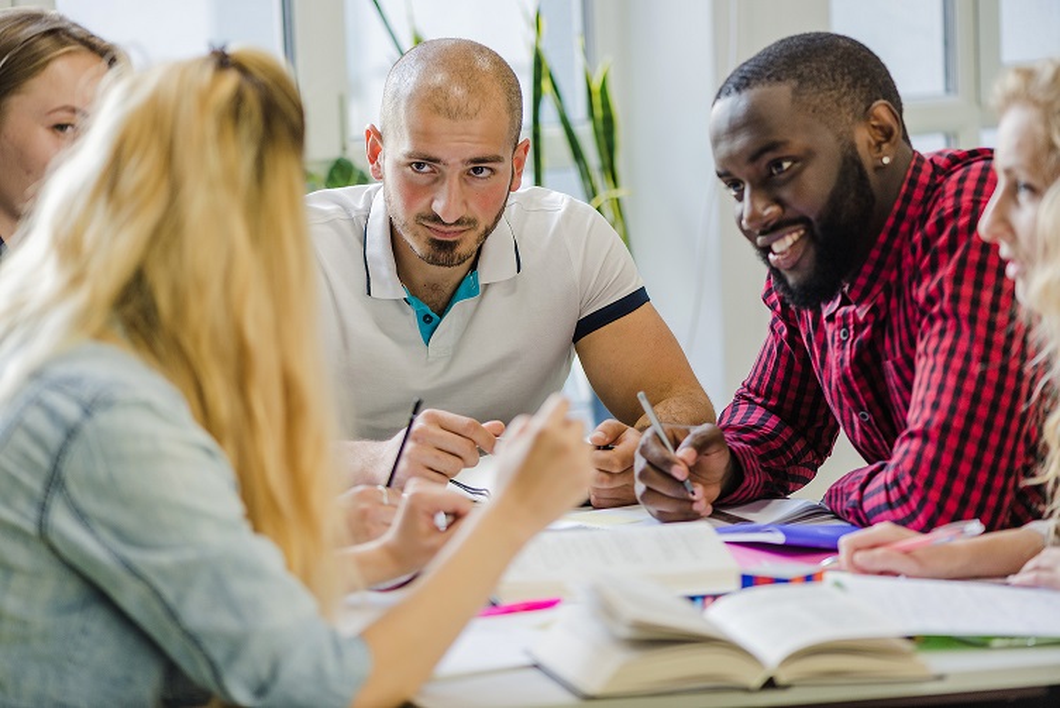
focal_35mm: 105
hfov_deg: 19.4
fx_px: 3093
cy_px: 354
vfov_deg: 13.1
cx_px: 530
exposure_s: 1/160
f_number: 3.2
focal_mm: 105
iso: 640
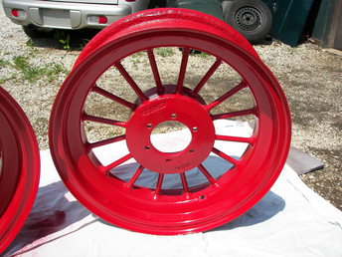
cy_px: 128
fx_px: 356
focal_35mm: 36
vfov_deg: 39.7
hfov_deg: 51.4
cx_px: 171
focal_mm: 6
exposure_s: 1/1000
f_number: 2.8
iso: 50
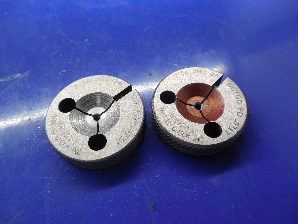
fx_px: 215
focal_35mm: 25
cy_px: 112
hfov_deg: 69.4
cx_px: 149
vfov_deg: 54.9
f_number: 3.3
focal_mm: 4.5
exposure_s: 1/80
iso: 125
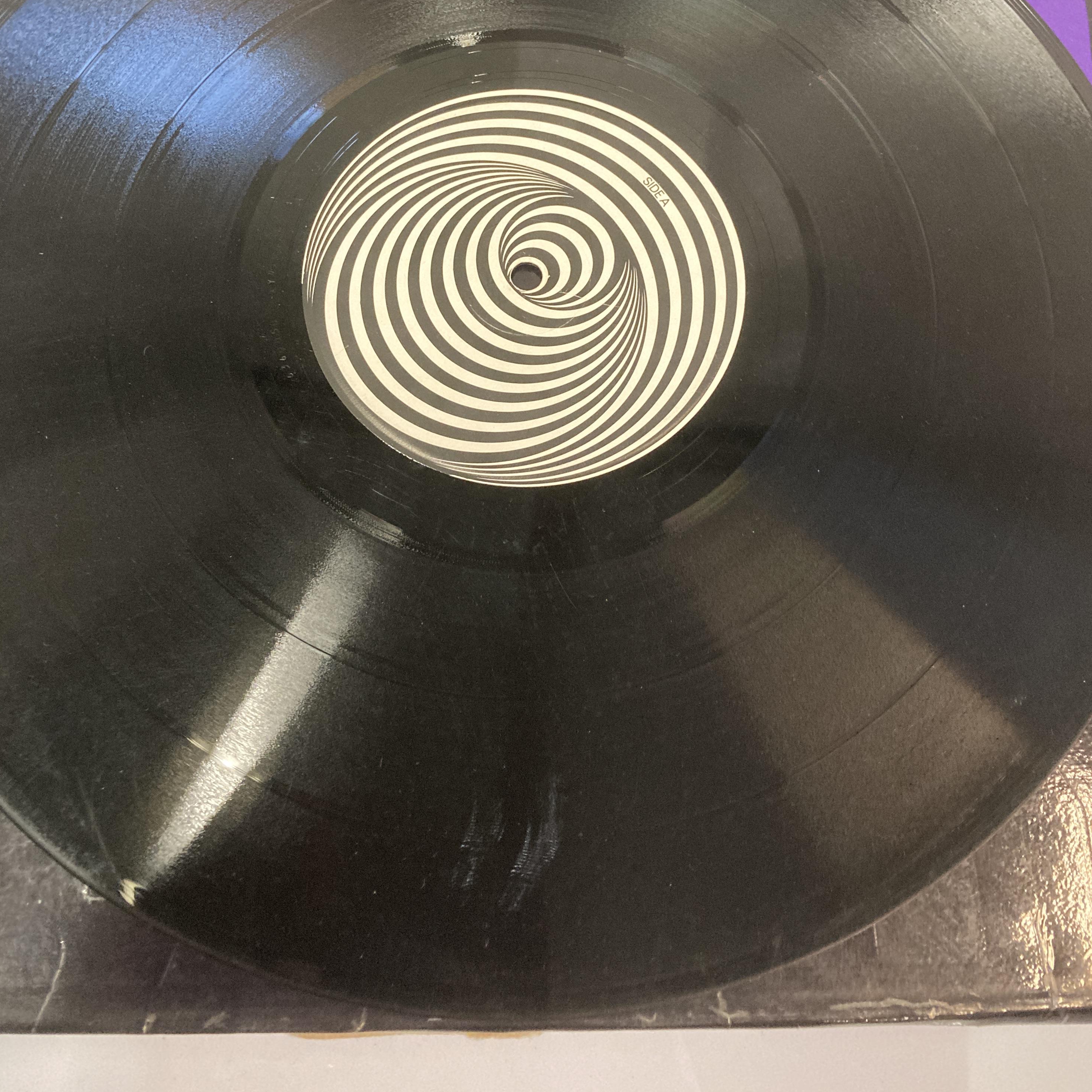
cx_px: 553
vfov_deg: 47.6
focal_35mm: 34
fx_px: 1213
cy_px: 361
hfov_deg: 48.4
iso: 400
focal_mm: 3.99
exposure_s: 1/33
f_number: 1.8
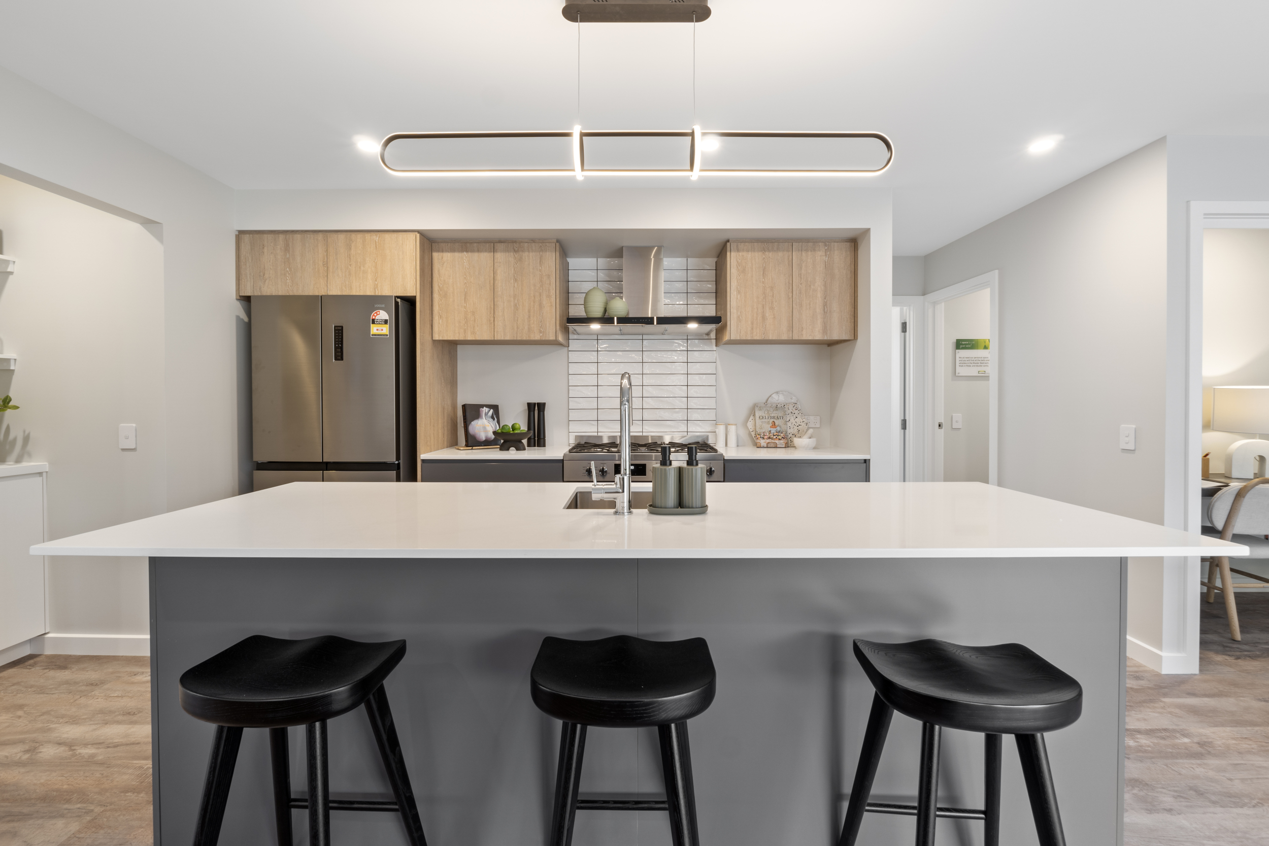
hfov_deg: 100.4
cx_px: 634
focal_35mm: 15
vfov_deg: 77.3
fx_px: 529
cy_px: 423
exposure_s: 2
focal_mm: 10
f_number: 9
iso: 100
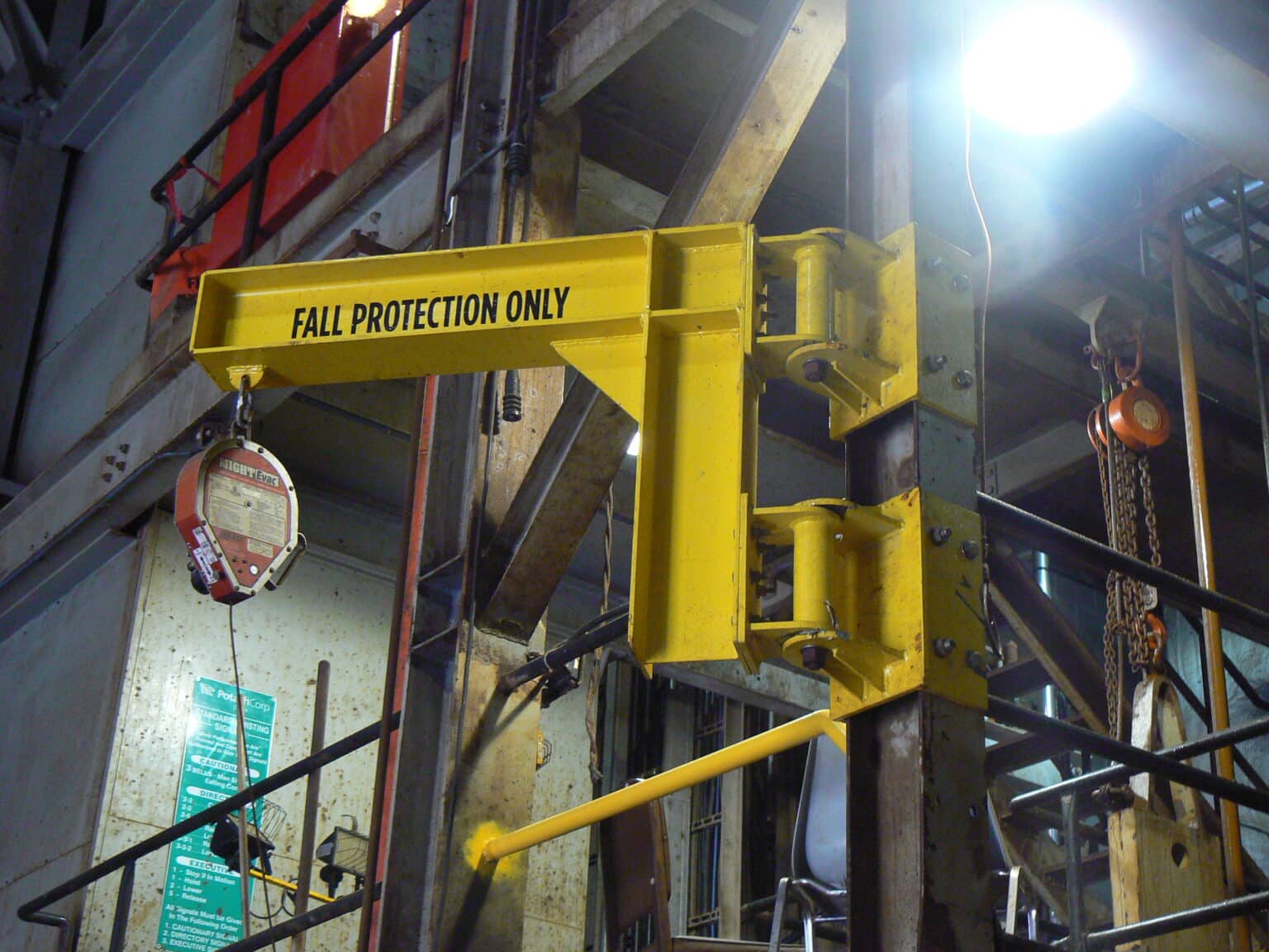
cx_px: 634
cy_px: 476
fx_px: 2126
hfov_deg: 33.2
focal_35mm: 58
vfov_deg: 25.2
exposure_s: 1/13
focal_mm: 9.6
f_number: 3.2
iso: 200
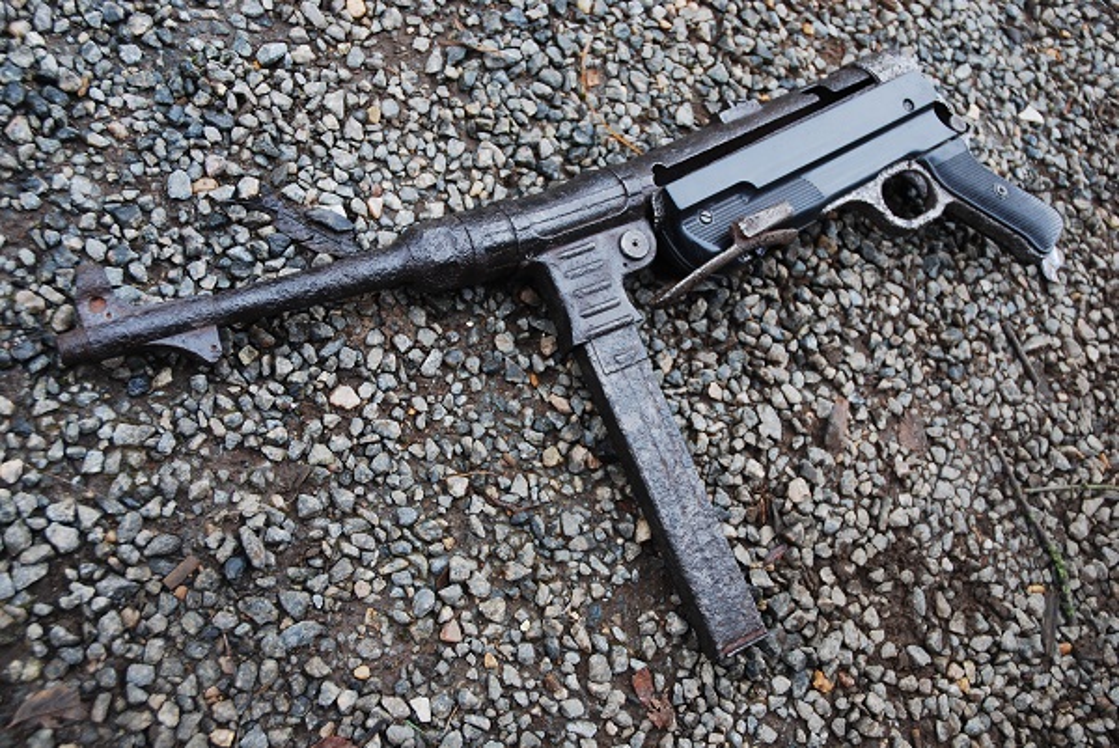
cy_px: 374
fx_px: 1166
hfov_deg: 51.3
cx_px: 560
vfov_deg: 35.5
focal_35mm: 38
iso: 200
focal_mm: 25
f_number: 5
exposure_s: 1/100
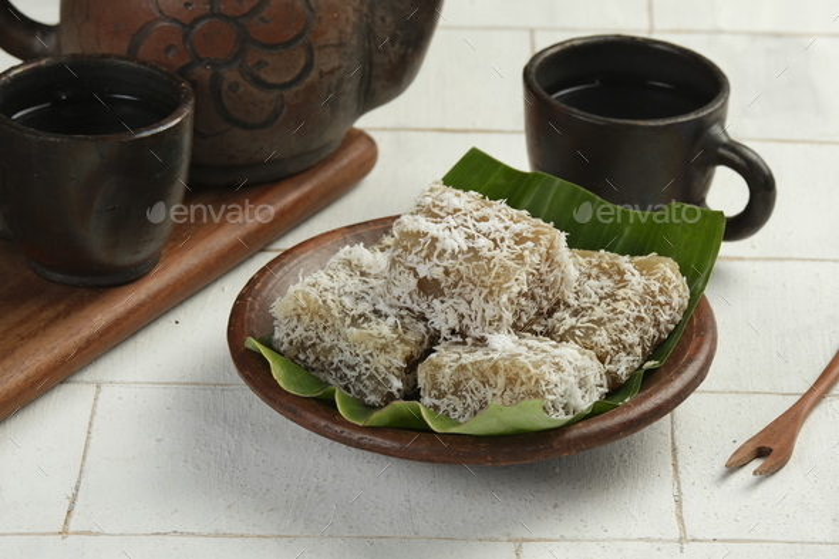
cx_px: 420
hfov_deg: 15.1
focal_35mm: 136
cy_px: 280
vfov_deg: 10.1
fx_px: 3168
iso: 160
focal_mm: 90.4
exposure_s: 1/250
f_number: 9
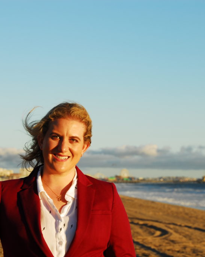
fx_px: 994
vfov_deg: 14.7
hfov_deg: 11.8
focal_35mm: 131
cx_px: 75
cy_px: 128
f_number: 7.1
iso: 100
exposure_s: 1/200
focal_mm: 62
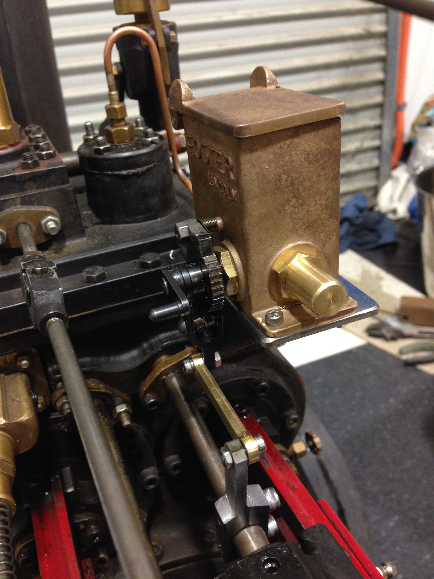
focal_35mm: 33
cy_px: 290
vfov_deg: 55.4
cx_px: 217
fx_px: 552
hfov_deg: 42.9
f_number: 2.4
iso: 250
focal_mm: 4.12
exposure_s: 1/20
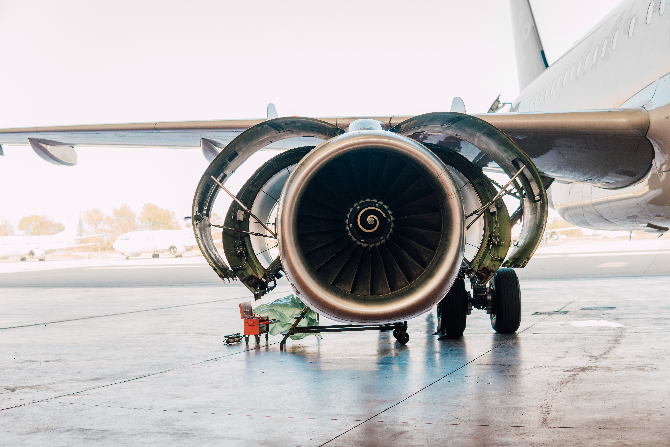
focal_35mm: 45
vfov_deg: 29.9
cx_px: 335
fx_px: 837
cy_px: 224
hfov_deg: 43.6
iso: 100
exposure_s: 1/160
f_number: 2.8
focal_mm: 30
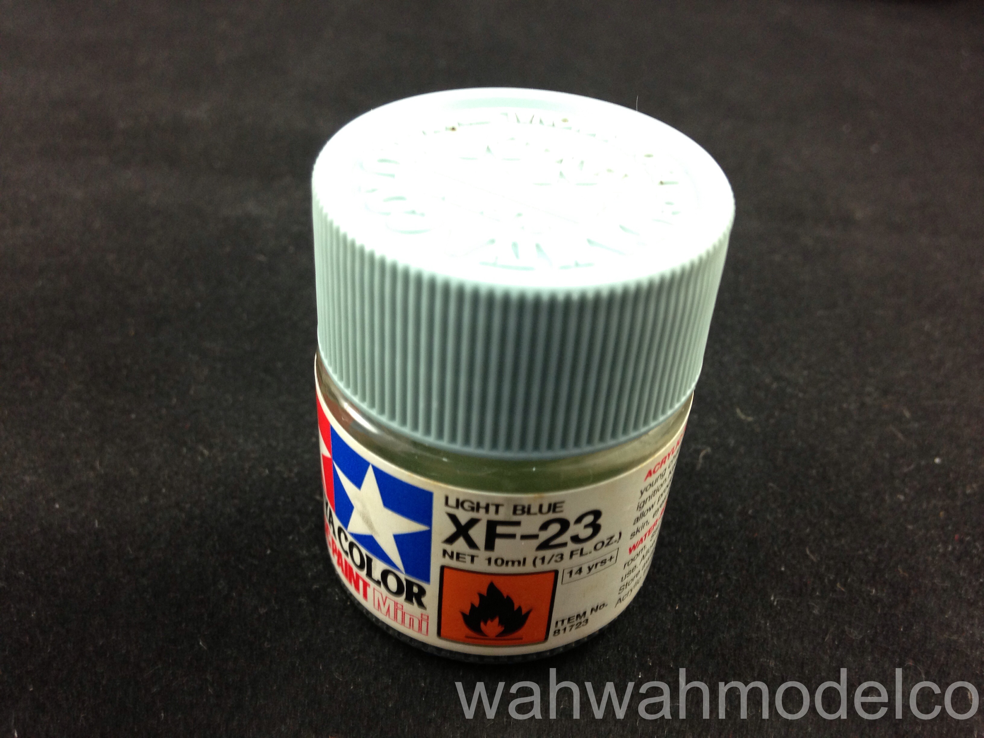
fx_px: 938
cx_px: 492
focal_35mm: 33
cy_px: 369
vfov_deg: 42.9
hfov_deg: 55.4
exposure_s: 1/20
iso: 125
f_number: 2.4
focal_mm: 4.13
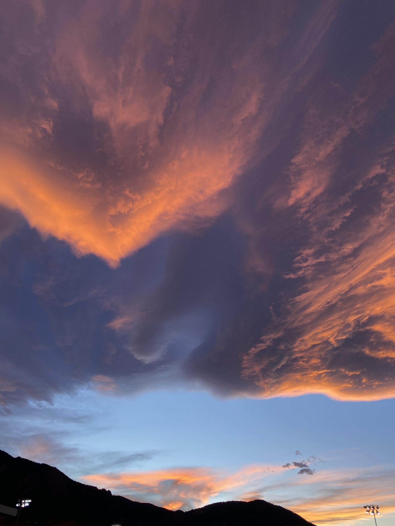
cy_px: 263
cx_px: 198
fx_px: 396
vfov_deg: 67.3
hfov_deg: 53.1
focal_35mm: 26
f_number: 1.8
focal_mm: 4.25
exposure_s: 1/122
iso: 80
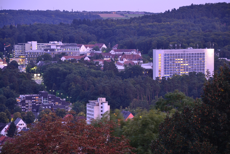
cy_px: 77
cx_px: 115
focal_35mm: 147
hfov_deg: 14.0
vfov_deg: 9.3
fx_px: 939
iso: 200
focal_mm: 98
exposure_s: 2.5
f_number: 5.6
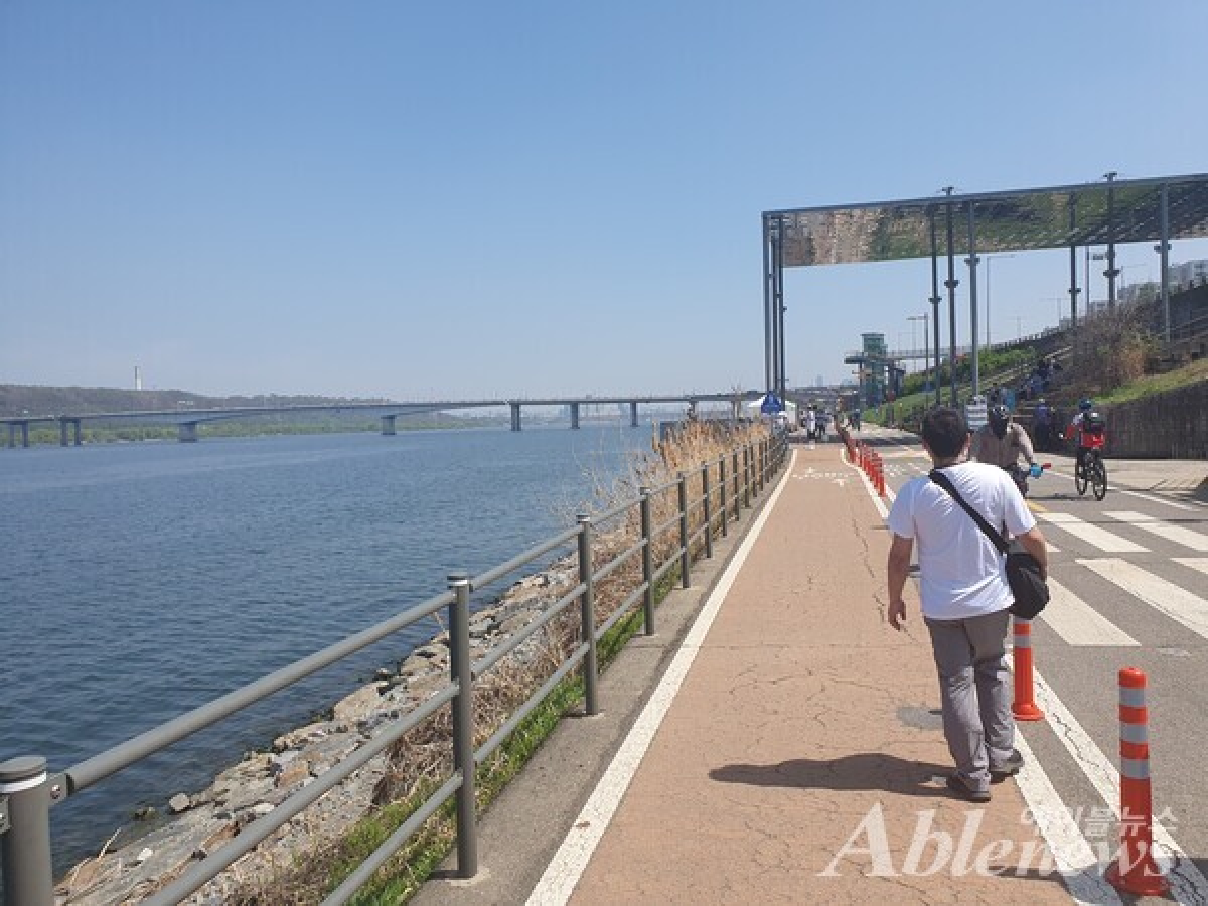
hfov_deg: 67.3
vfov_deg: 53.1
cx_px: 604
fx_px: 907
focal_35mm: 26
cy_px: 453
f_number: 2.4
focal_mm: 4.32
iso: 50
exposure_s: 1/1756
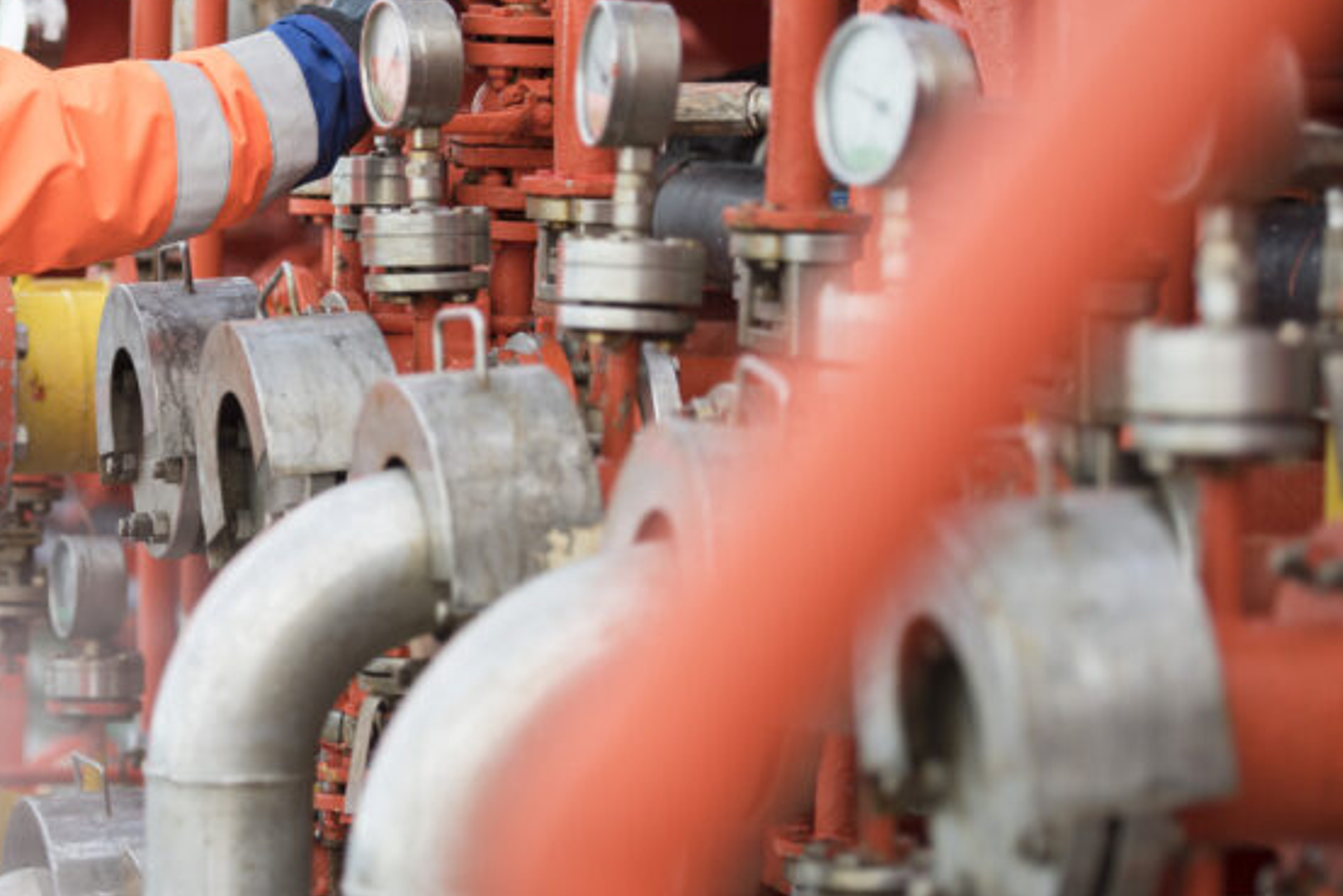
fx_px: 6567
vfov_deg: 7.8
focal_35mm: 176
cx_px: 236
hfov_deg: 11.6
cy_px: 310
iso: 400
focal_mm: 95
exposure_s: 1/500
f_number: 2.8
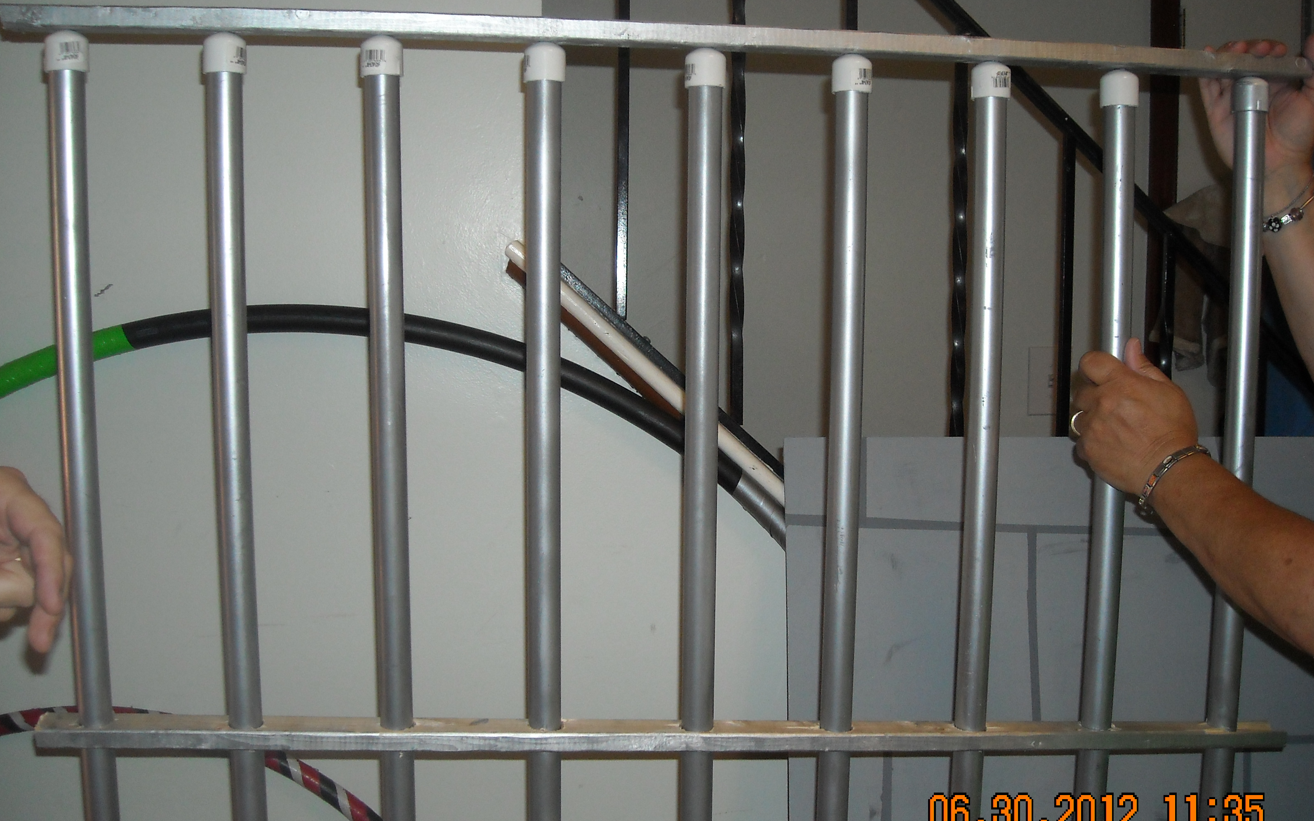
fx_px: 1361
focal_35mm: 38
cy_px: 413
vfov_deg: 33.6
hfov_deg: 51.5
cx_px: 649
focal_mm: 5.7
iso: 200
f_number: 2.8
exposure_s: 1/60
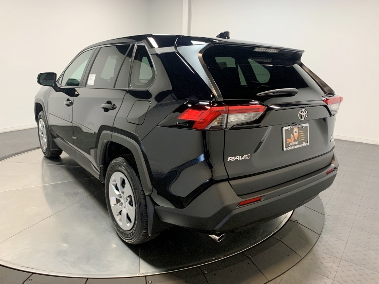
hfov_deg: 67.3
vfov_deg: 53.1
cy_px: 142
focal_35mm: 26
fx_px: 285
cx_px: 190
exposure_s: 1/60
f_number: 1.8
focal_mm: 4.25
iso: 400
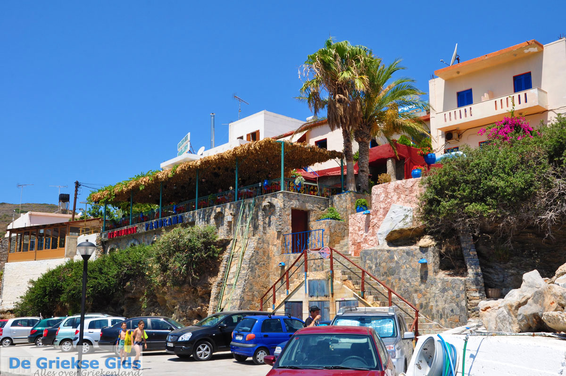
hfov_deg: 49.6
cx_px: 283
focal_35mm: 39
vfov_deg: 34.1
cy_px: 188
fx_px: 612
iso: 200
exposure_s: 1/160
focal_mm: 26
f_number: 13
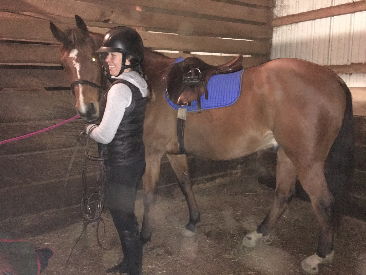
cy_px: 138
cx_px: 183
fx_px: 307
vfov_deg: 48.2
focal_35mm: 29
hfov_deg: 61.7
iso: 800
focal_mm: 4.15
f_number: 2.2
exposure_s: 1/16
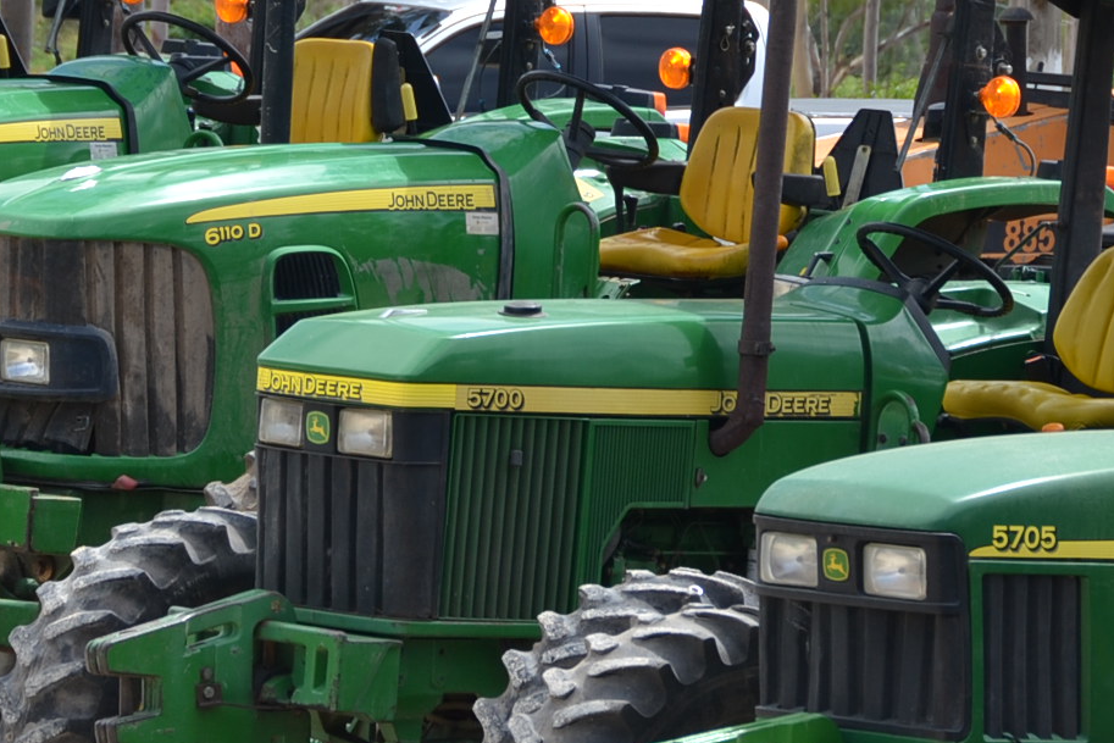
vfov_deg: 3.5
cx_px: 534
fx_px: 12294
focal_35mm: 397
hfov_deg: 5.2
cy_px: 176
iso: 100
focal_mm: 105
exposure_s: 1/250
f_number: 8
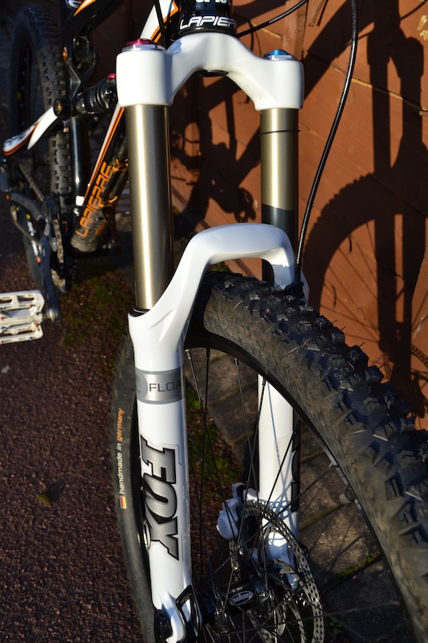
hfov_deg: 40.0
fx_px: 589
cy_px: 322
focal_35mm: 33
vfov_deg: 57.2
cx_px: 214
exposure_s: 1/125
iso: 100
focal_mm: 22
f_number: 6.3
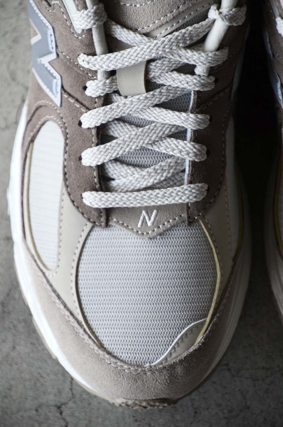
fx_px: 3730
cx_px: 142
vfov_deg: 6.6
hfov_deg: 4.3
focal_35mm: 315
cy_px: 214
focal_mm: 210
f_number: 6.3
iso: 160
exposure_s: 1/100
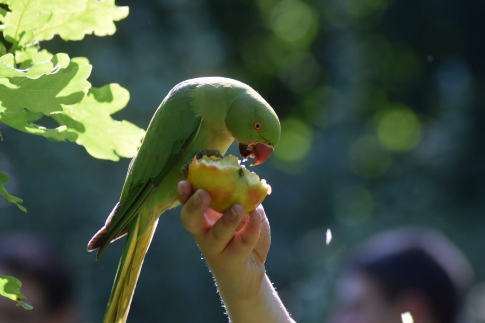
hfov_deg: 7.2
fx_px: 3840
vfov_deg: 4.8
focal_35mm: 285
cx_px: 242
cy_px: 162
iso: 200
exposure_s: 1/250
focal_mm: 190
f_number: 5.6
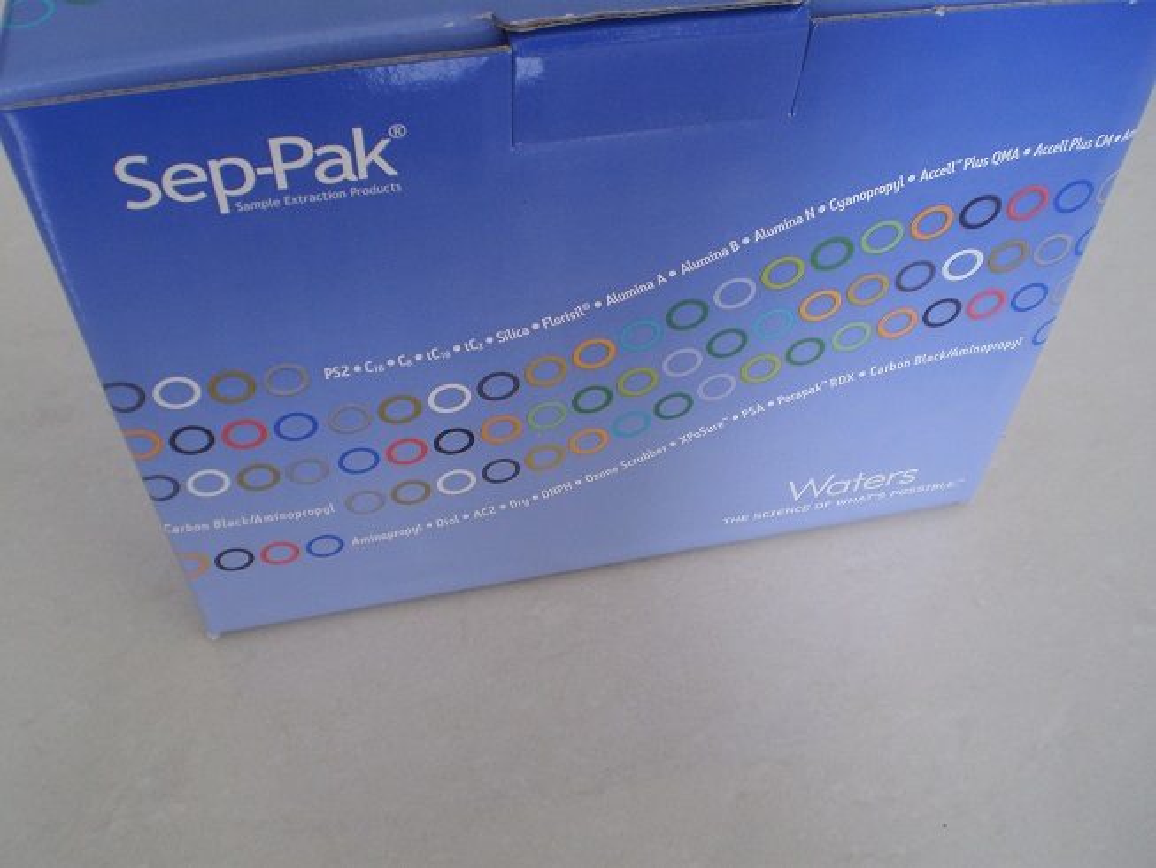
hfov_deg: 51.3
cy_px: 434
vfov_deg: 39.7
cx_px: 578
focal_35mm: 36
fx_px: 1202
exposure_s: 1/30
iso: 64
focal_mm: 6.3
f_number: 3.1
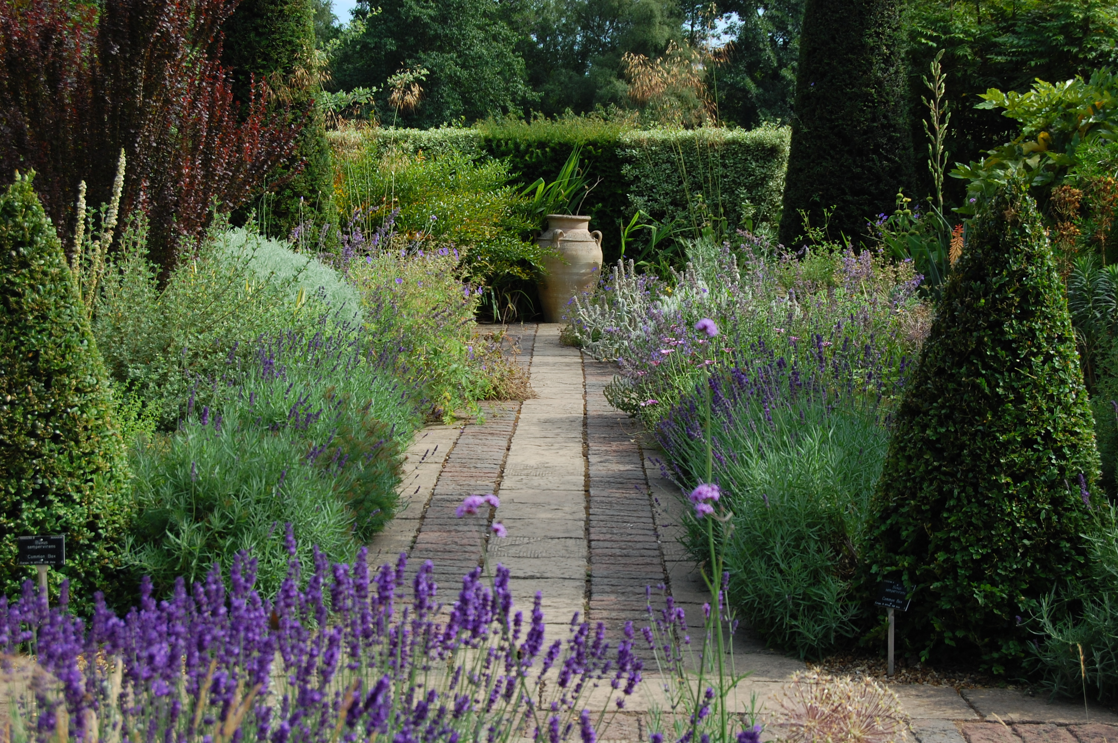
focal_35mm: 68
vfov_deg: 20.1
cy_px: 372
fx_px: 2094
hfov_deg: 29.9
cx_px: 559
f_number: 9
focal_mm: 45
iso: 200
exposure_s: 1/320
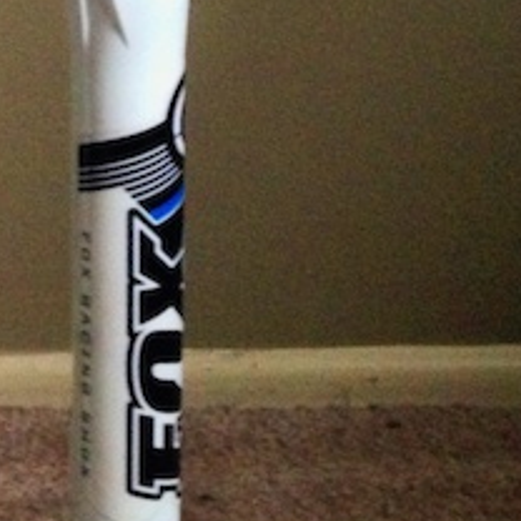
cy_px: -328
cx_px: -40
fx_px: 1907
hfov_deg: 15.2
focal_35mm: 112
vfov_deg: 14.2
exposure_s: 1/15
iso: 500
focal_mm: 4.13
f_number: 2.4
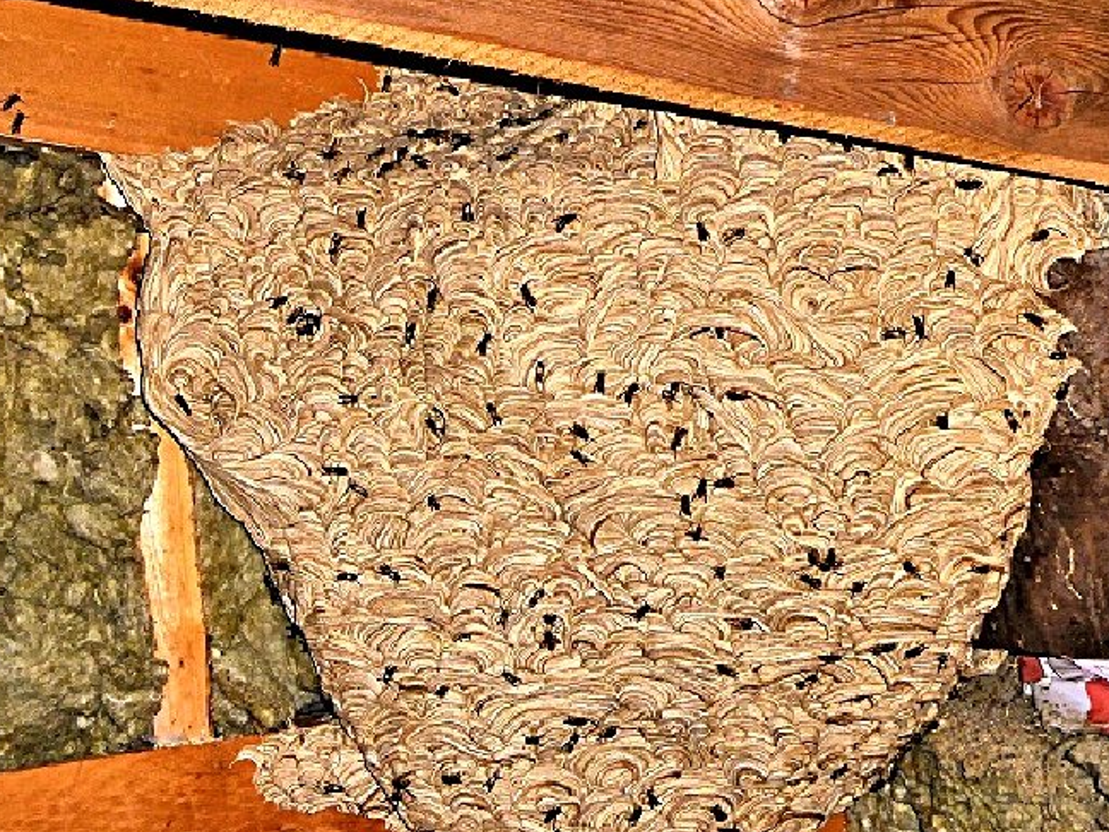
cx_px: 553
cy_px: 496
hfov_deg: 33.2
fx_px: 1858
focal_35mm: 58
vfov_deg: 25.2
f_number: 4.5
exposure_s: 1/60
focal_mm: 8.4
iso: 100
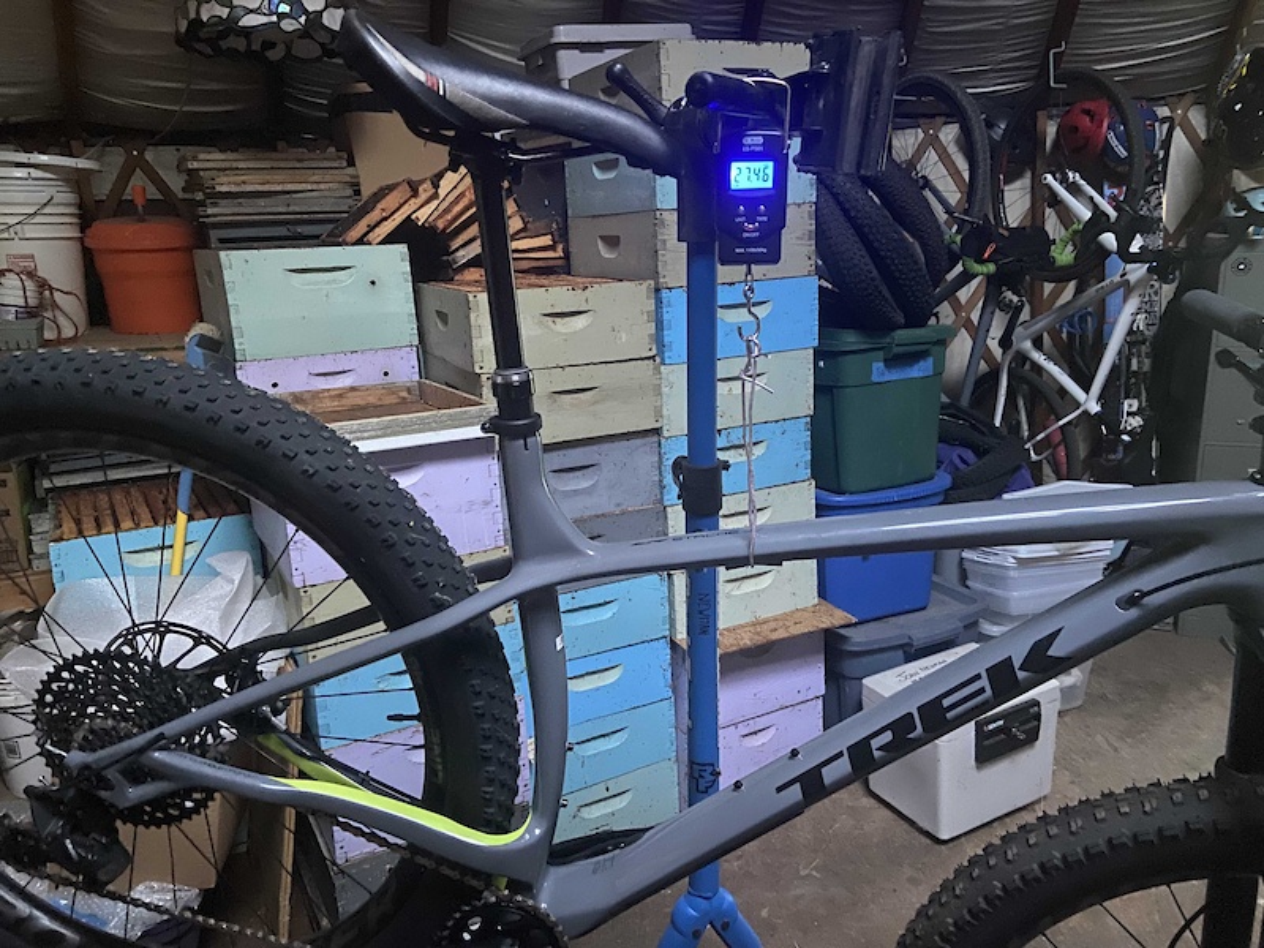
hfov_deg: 67.3
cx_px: 632
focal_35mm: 26
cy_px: 474
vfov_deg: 53.1
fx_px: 949
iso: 500
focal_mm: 4.25
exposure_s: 1/8
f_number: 1.8
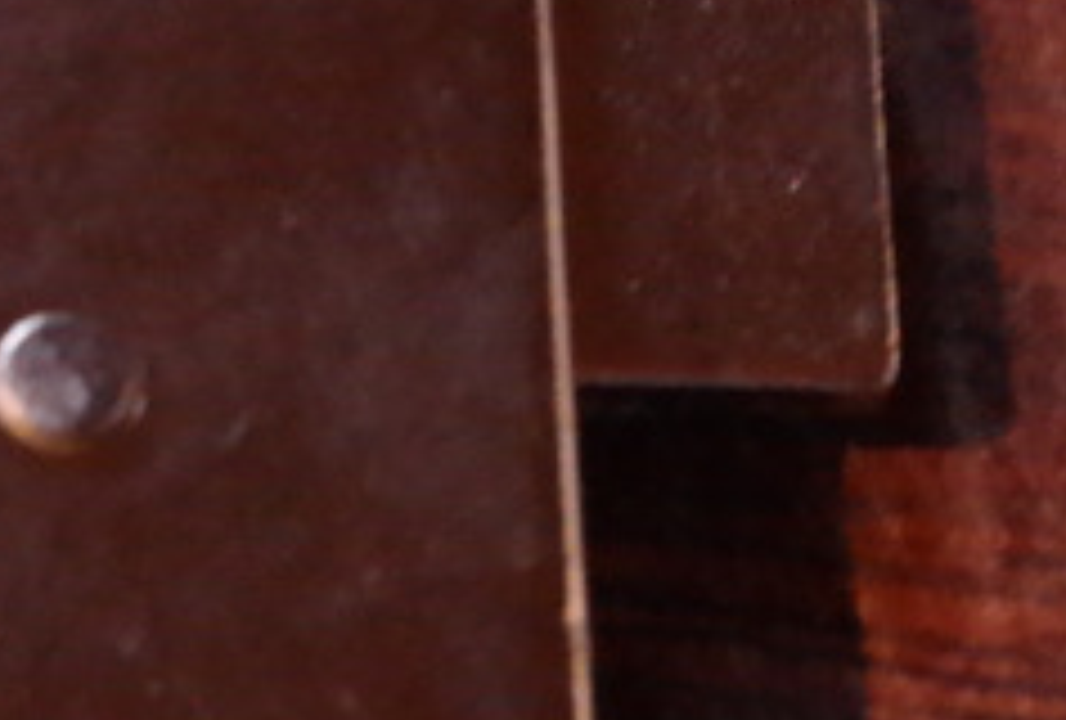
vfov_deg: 5.2
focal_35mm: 268
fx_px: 7966
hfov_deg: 7.3
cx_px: -1250
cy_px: 94
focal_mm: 35
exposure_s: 1/15
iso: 3200
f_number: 9
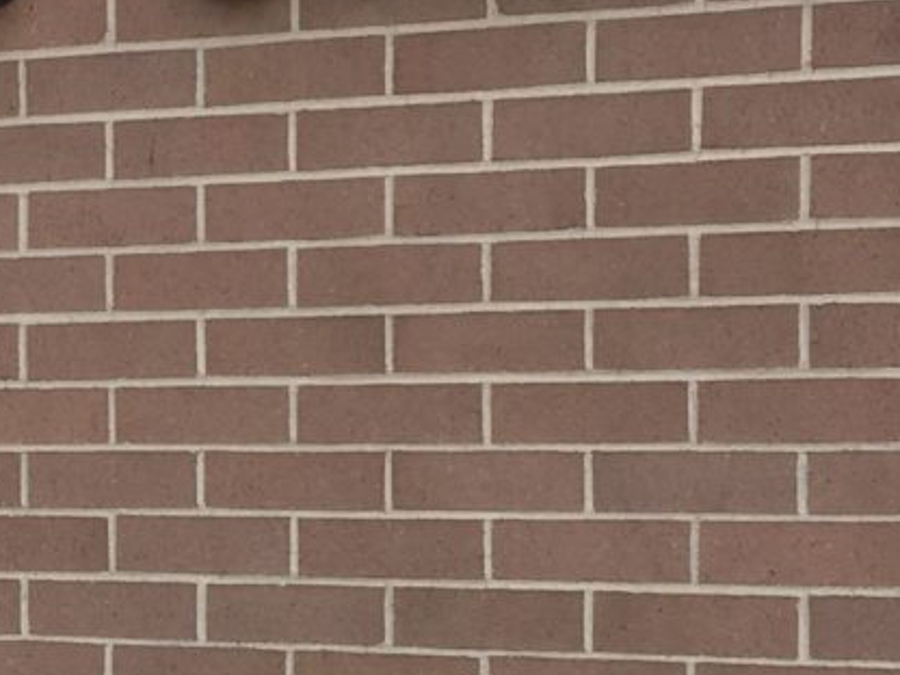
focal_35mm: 134
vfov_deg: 11.0
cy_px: 638
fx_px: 3484
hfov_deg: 14.2
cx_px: -203
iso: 32
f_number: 2.2
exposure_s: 1/542
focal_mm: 4.15
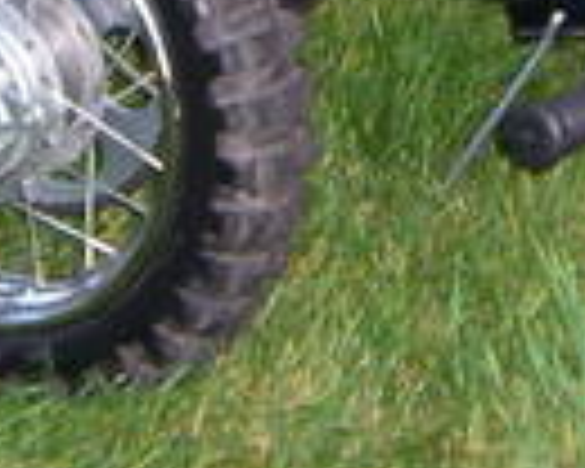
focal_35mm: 149
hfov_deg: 12.9
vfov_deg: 10.0
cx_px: 270
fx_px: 2580
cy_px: -284
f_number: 2.8
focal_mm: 5.5
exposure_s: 1/60
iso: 80
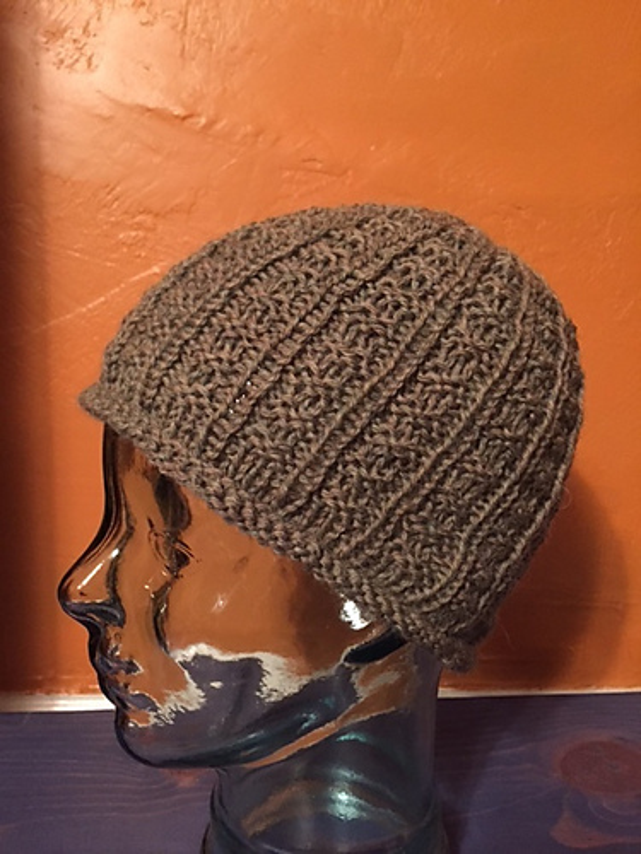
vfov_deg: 61.7
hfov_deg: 48.2
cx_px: 320
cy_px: 427
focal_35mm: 29
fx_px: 716
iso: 500
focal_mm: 4.15
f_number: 2.2
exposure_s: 1/15
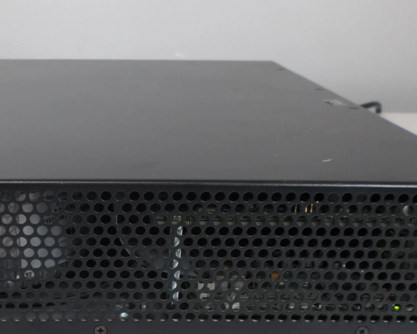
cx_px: 88
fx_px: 666
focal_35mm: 54
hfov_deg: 33.8
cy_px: 246
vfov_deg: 27.7
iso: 80
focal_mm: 4.5
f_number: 2.5
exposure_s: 1/45
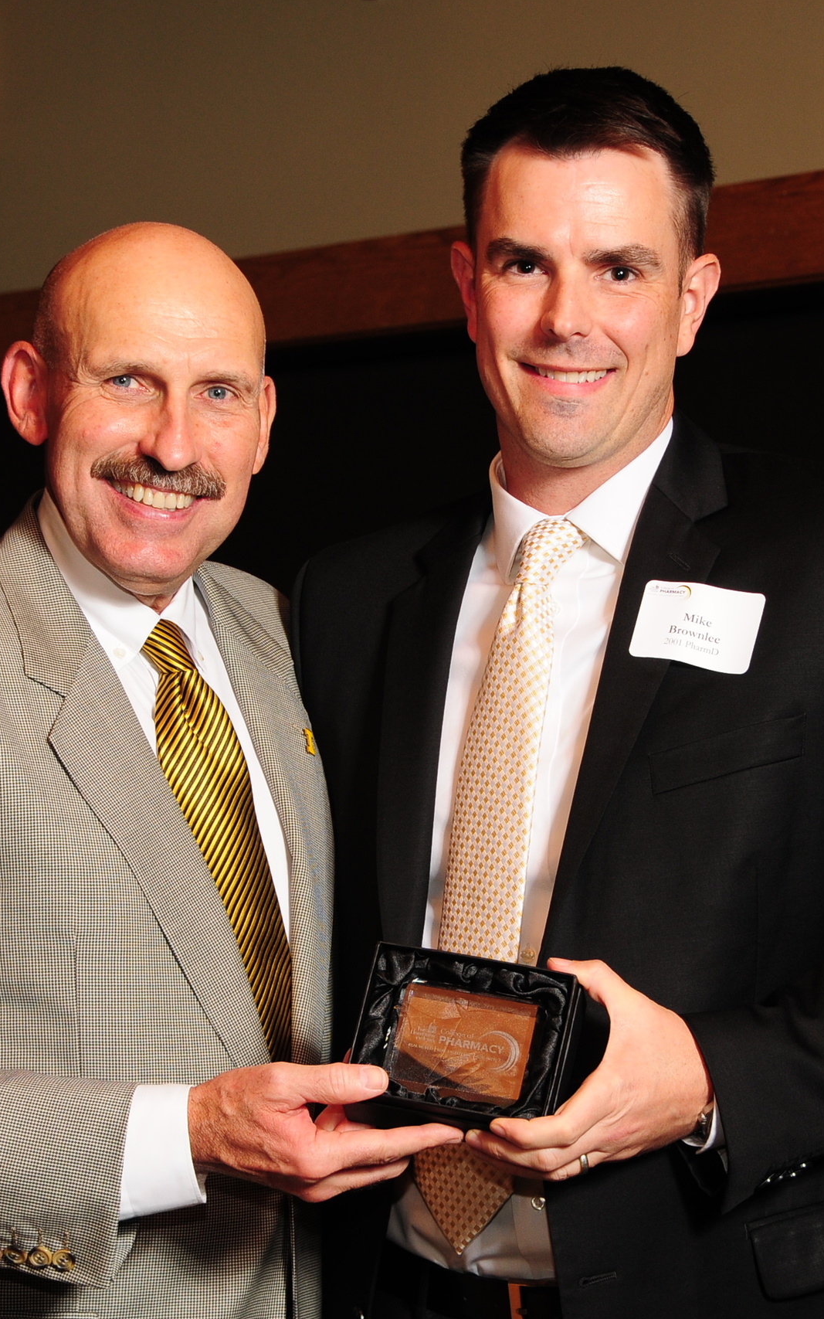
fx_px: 3665
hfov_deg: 12.8
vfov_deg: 20.4
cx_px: 463
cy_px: 663
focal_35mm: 102
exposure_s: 1/250
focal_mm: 44
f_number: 8
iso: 320
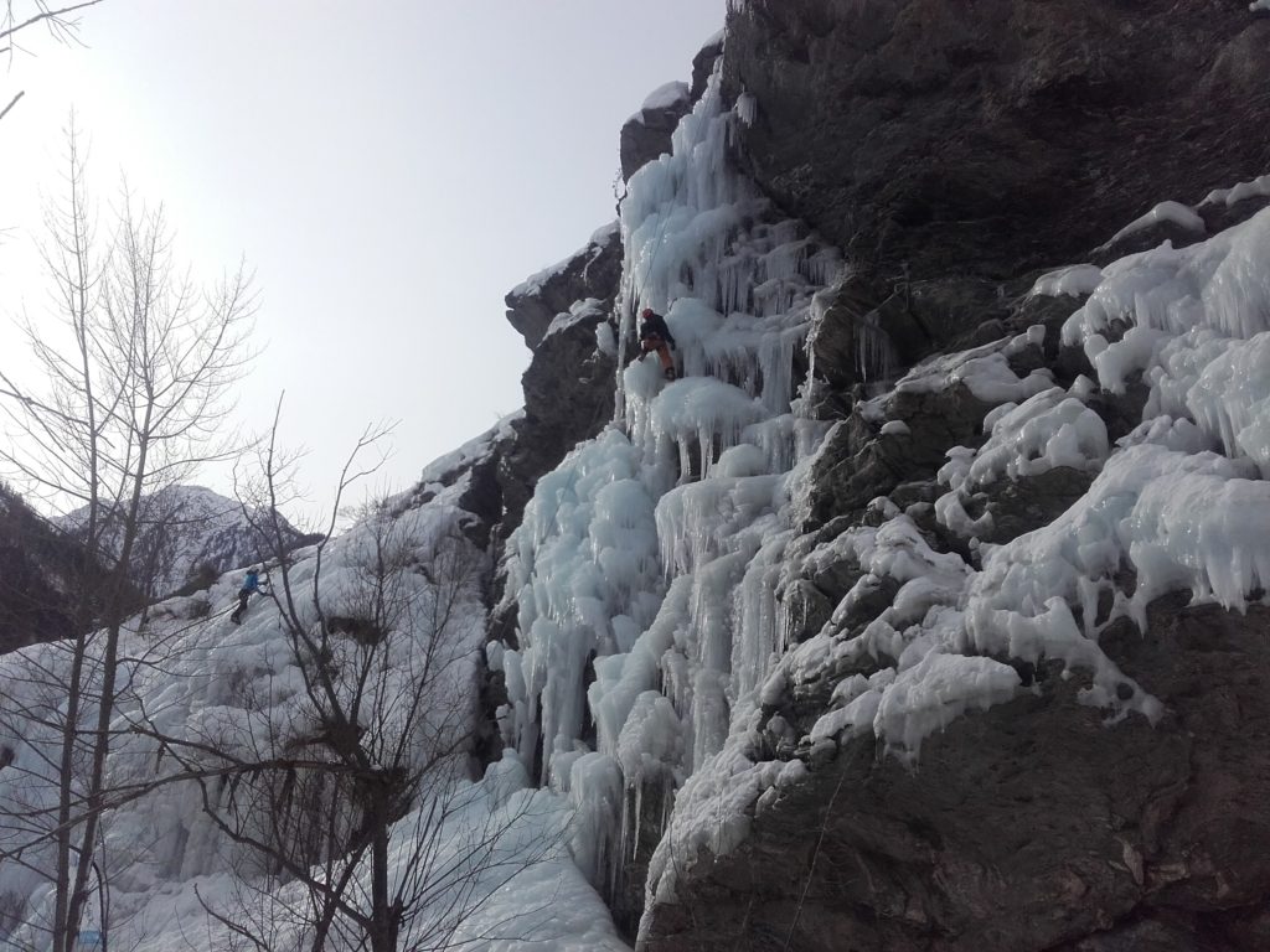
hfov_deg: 58.4
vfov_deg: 45.4
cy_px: 476
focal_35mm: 31
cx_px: 635
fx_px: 1137
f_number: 2.2
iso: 50
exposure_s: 1/2184
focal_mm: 3.31
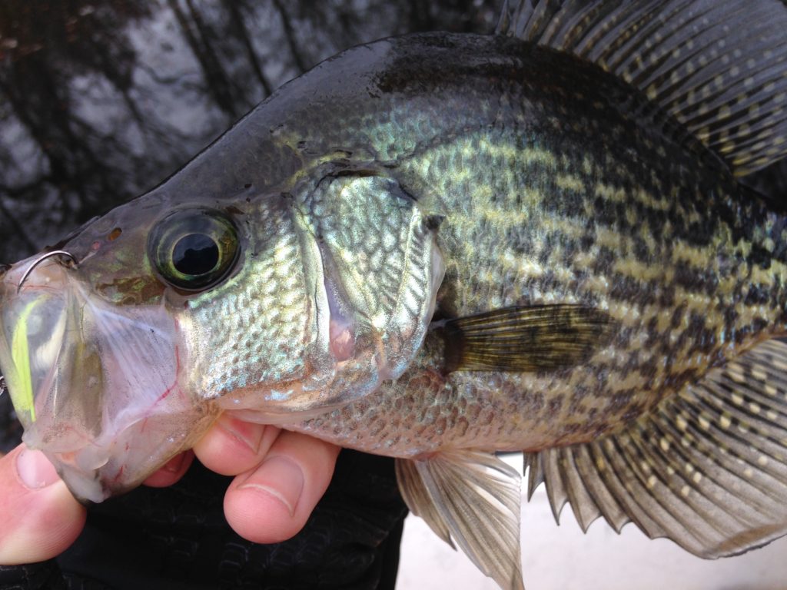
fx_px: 750
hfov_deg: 55.4
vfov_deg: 42.9
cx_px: 394
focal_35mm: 33
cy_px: 295
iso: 50
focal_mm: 4.12
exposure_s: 1/159
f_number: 2.4
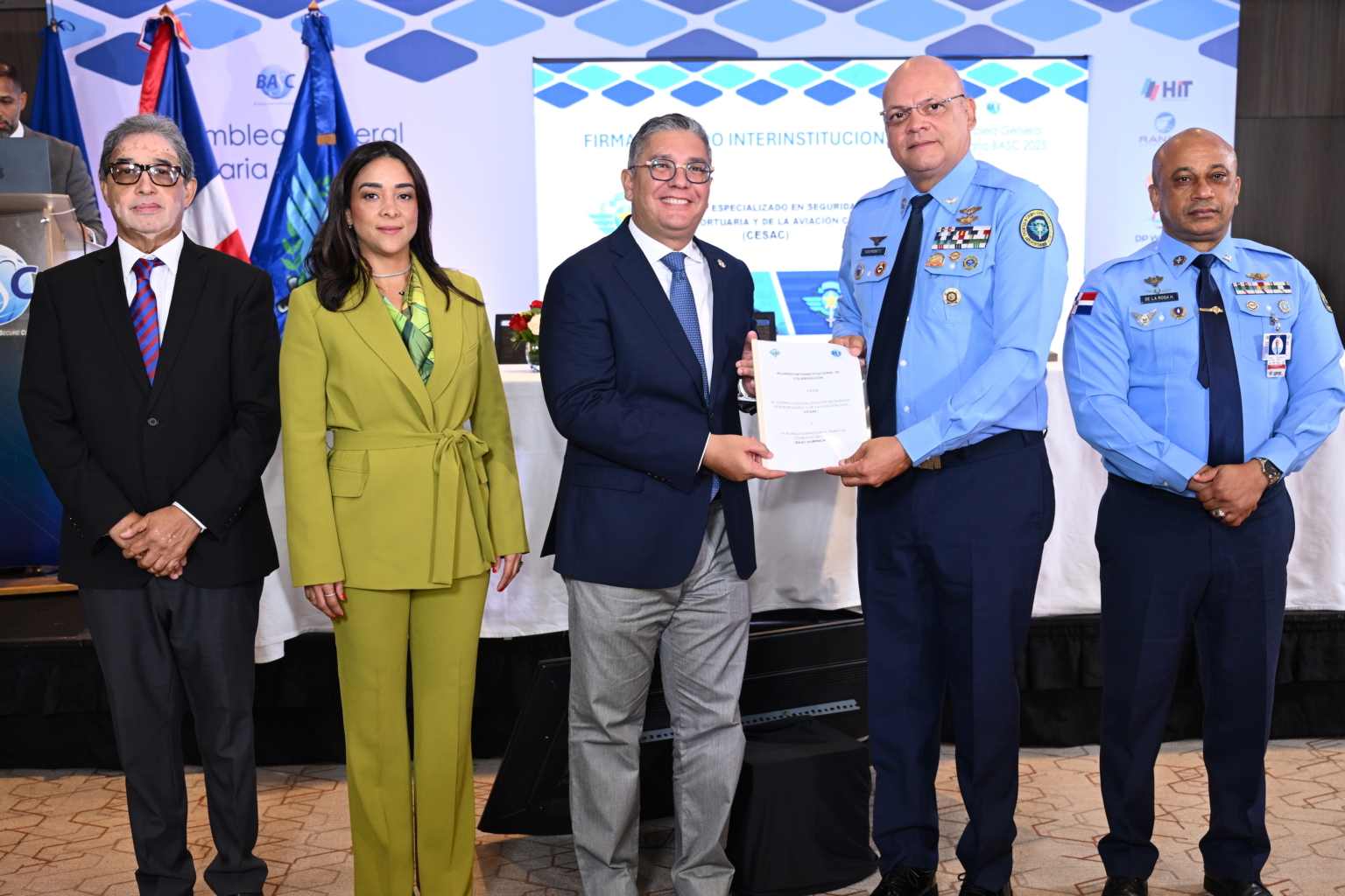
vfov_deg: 43.6
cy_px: 448
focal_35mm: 30
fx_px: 1121
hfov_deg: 61.9
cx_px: 672
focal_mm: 30
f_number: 3.5
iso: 800
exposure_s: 1/160
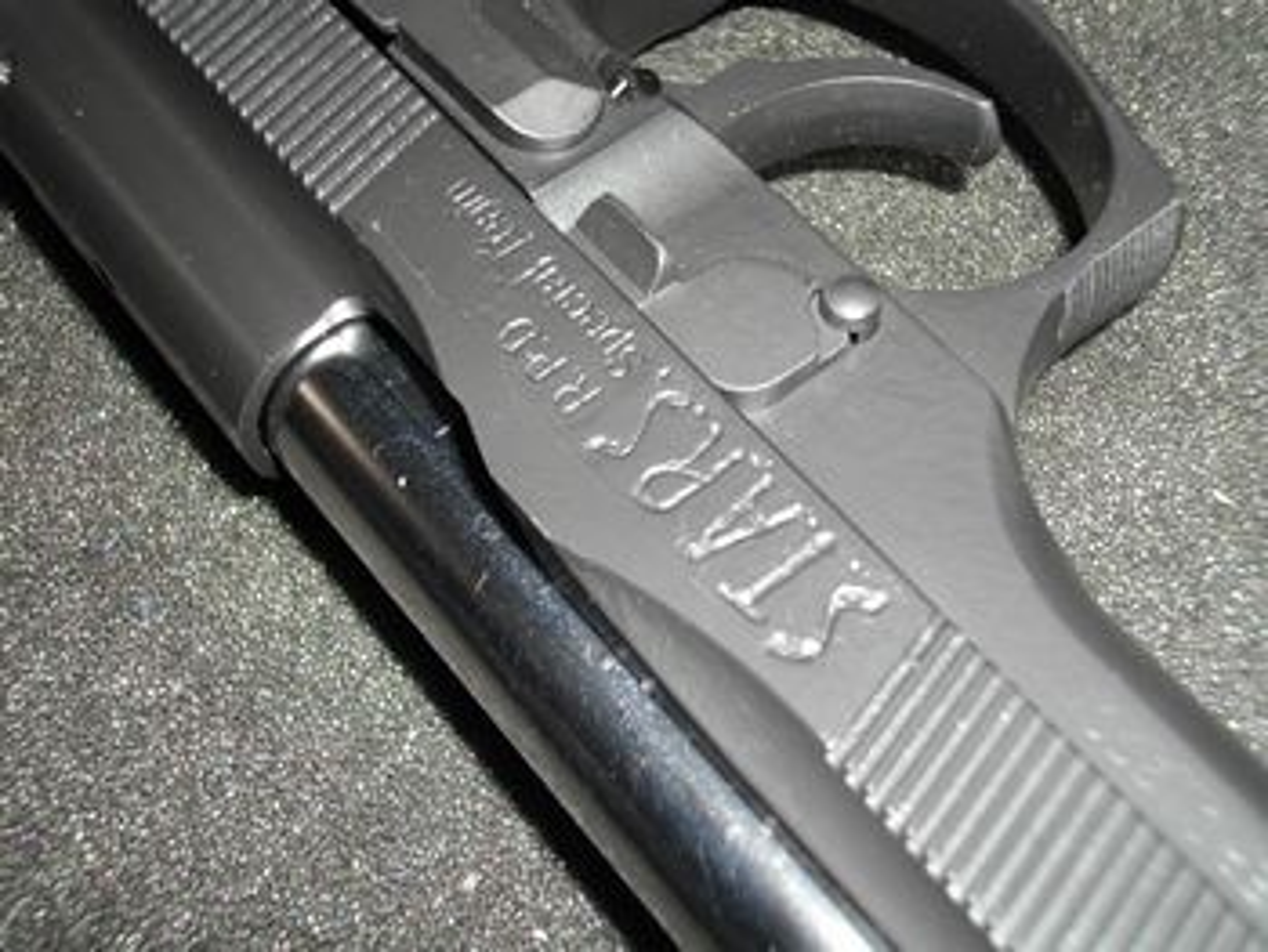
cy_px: 476
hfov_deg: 38.2
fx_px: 1833
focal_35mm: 50
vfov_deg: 29.1
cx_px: 634
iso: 200
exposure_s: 1/60
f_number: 3.6
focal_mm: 8.8
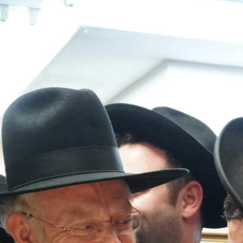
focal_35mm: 138
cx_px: 267
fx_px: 1098
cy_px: 401
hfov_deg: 12.4
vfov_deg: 11.9
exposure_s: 1/125
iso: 1600
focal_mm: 21
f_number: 4
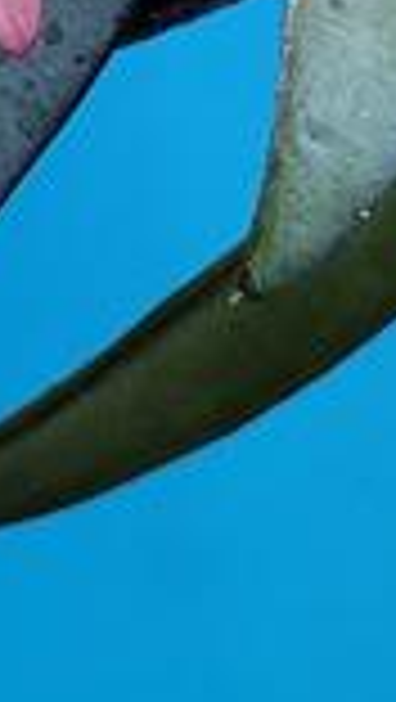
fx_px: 3371
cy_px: -189
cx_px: -234
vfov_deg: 11.6
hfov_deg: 6.6
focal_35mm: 181
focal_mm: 5.4
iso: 320
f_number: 1.8
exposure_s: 1/120
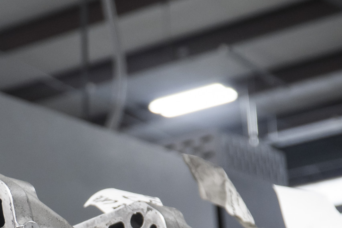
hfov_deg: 16.7
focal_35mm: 122
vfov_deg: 10.9
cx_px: 42
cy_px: 318
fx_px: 1154
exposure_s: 1/160
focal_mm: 27
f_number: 4
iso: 800
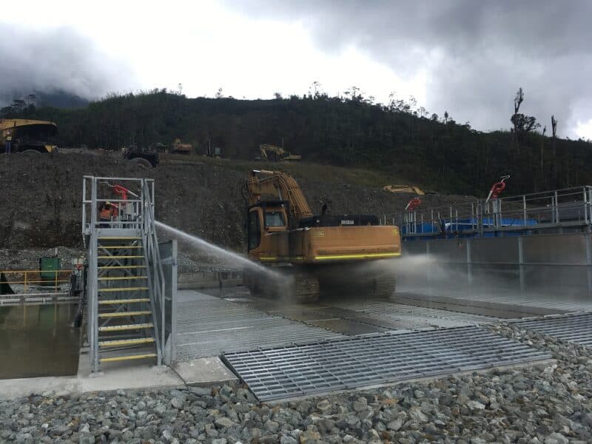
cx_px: 296
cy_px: 222
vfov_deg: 48.2
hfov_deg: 61.7
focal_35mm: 29
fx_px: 496
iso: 25
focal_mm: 4.15
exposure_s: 1/801
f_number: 2.2
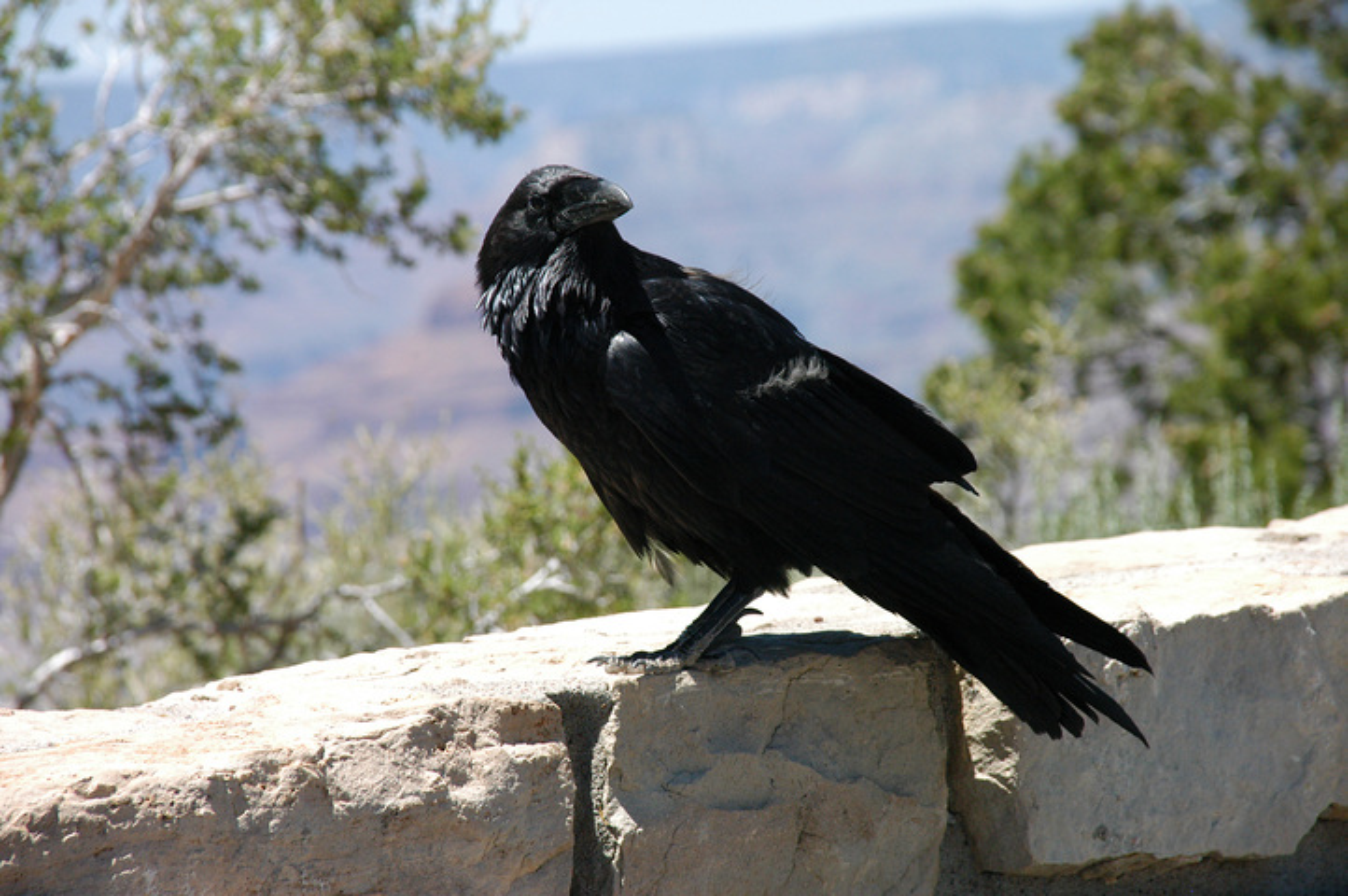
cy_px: 448
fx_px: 7014
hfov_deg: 11.0
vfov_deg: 7.3
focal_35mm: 188
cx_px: 674
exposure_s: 1/1000
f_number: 8
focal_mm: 125
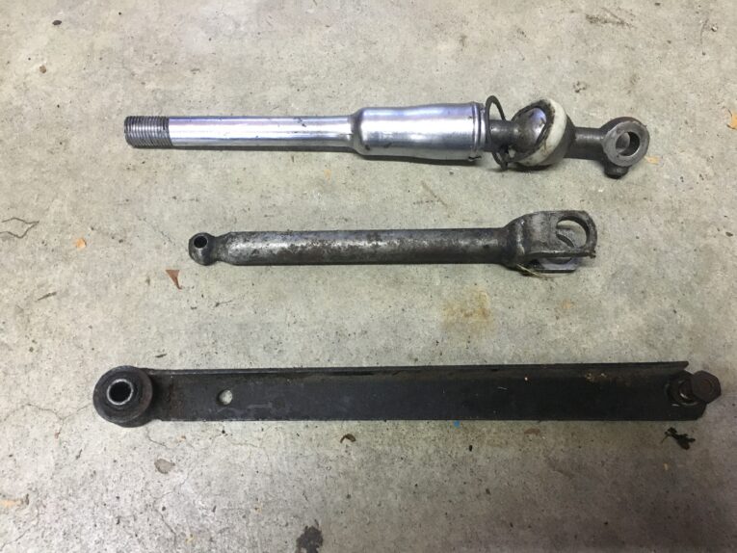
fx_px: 618
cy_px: 276
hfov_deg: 61.7
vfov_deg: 48.2
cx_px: 368
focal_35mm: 29
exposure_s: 1/30
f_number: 2.2
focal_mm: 4.15
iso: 250
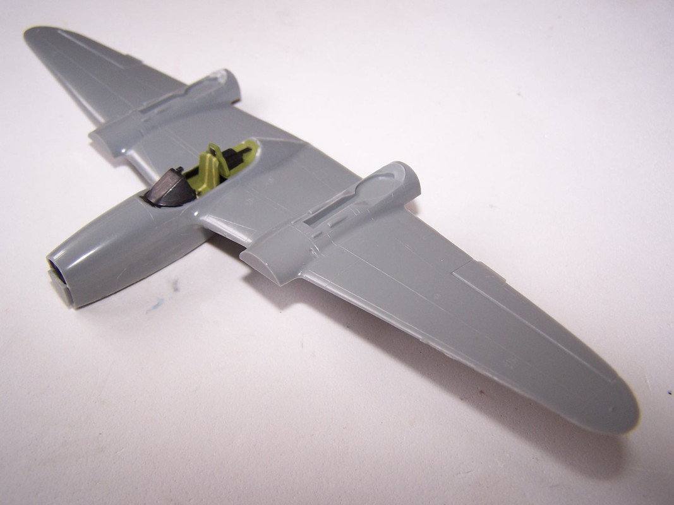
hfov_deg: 49.0
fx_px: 740
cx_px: 337
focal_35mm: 38
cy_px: 252
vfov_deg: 37.7
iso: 80
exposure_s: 1/60
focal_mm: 6.3
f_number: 2.8
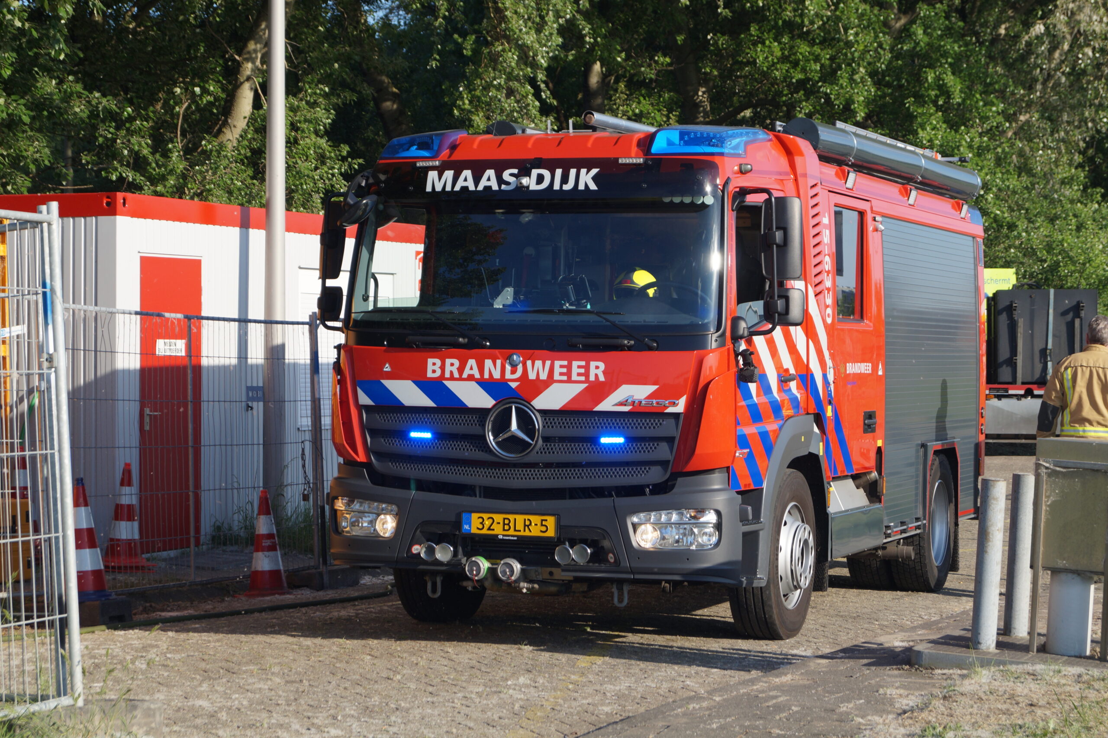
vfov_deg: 16.5
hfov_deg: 24.6
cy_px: 369
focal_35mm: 82
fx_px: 2538
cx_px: 554
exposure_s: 1/250
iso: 100
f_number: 7.1
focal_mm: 55
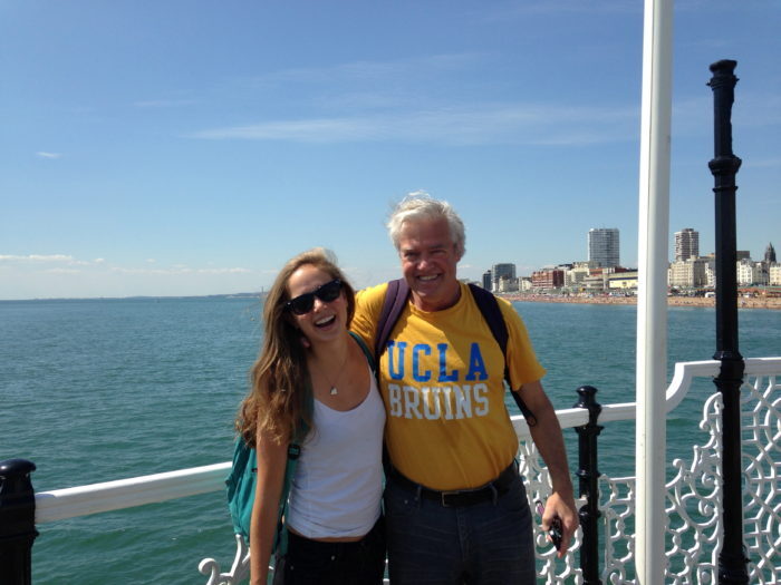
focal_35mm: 33
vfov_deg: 42.9
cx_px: 390
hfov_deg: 55.4
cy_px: 292
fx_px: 745
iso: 50
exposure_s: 1/1550
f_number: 2.4
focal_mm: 4.12
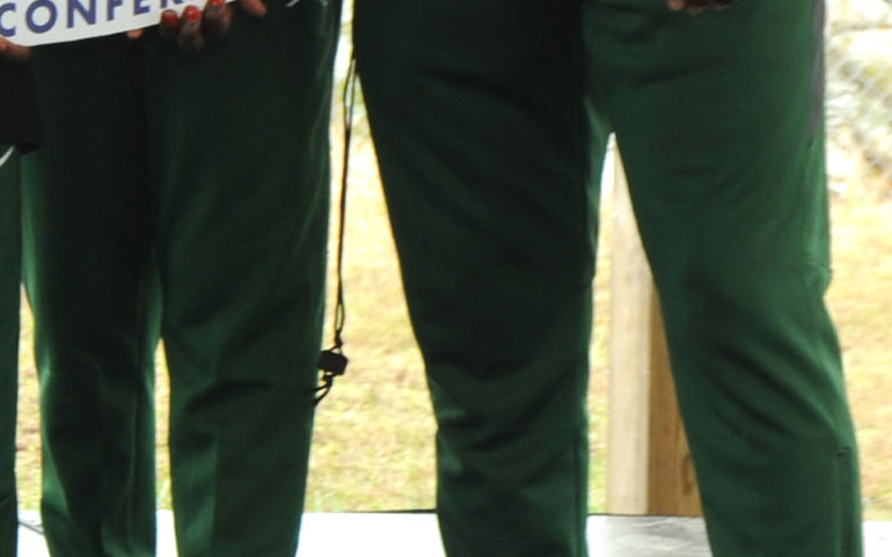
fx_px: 5202
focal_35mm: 214
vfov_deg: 6.1
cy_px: -88
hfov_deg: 8.9
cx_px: -1246
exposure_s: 1/100
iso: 400
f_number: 6.3
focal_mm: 38
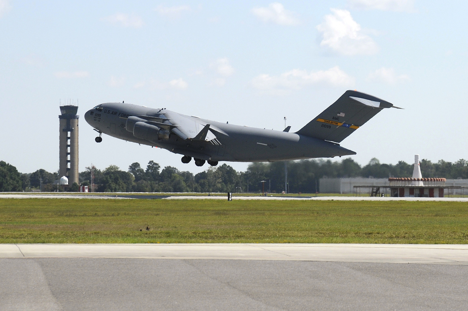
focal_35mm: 128
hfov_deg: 16.1
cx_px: 234
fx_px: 1655
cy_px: 156
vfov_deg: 10.7
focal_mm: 85
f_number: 6.3
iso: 200
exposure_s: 1/1600
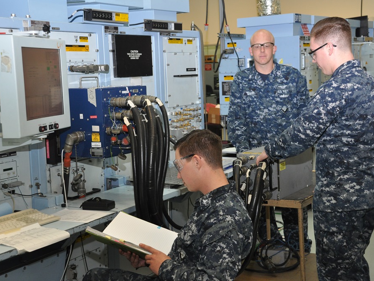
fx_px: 622
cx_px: 189
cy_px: 141
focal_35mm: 58
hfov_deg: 33.5
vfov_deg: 25.4
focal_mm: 35
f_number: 4.2
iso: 800
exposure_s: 1/60
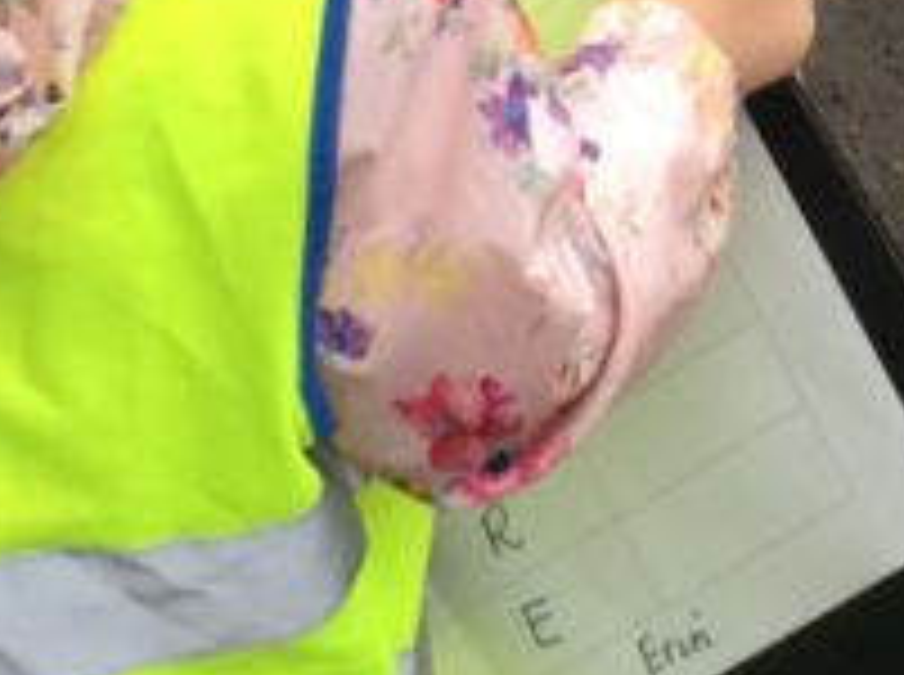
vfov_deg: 7.1
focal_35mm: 201
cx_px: 603
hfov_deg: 9.9
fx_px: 5240
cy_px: -686
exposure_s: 1/259
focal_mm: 3.3
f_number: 2.4
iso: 32
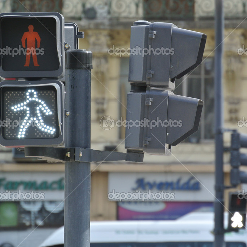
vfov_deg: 4.6
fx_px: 3060
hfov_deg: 4.6
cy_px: 123
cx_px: 141
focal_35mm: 379
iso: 100
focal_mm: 110
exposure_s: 1/200
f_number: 5.6
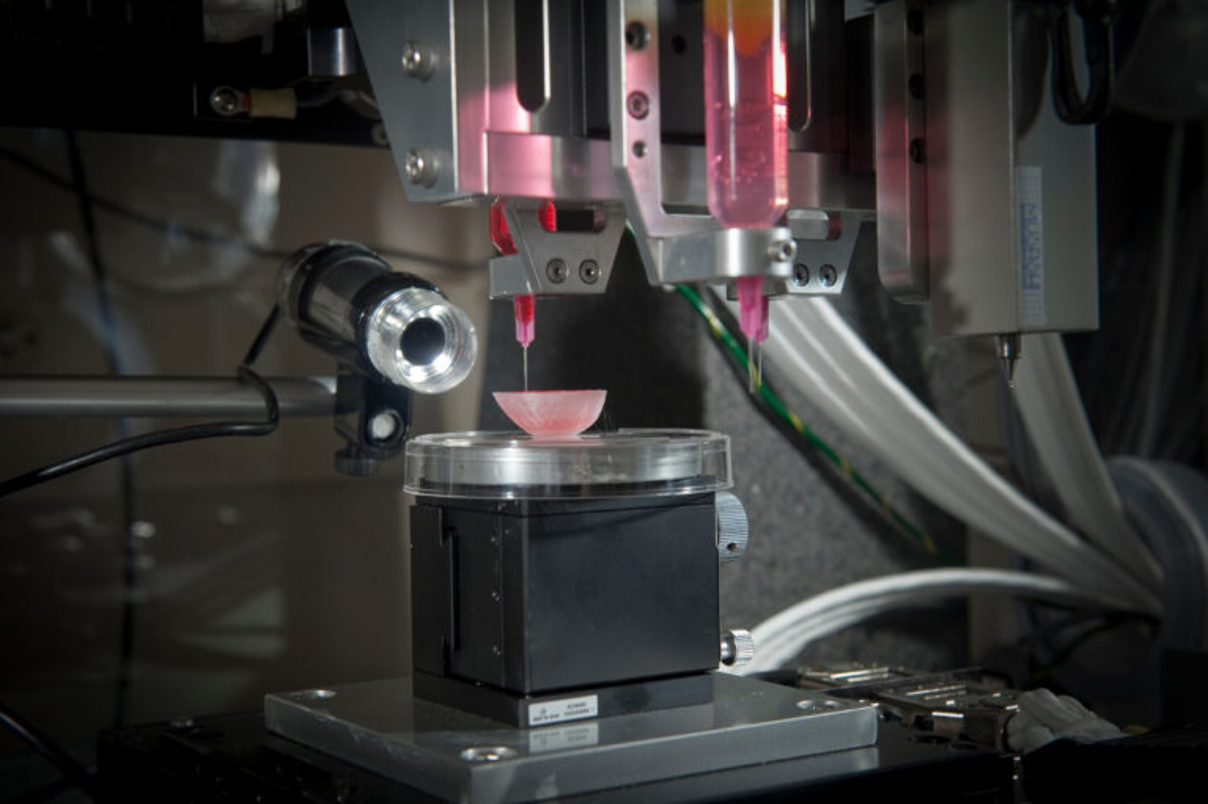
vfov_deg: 24.2
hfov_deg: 35.7
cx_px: 604
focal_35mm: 56
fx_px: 1878
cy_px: 402
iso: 200
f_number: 7.1
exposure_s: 1/100
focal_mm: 56
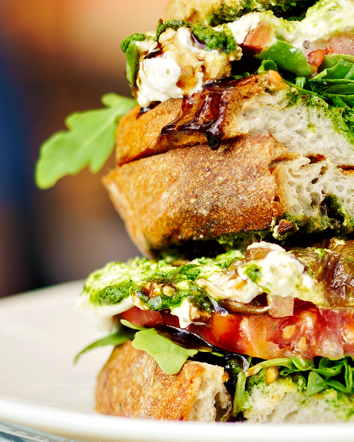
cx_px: 464
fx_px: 2567
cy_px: 169
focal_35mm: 196
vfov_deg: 9.8
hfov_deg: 7.8
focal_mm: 90
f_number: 2.8
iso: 200
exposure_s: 1/160
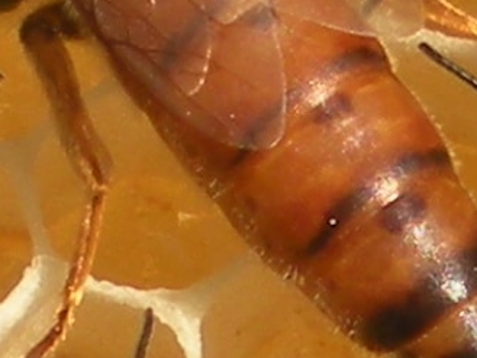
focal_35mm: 136
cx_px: 296
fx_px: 1875
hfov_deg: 14.5
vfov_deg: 10.9
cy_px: 199
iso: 64
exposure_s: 1/644
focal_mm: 6.3
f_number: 3.5
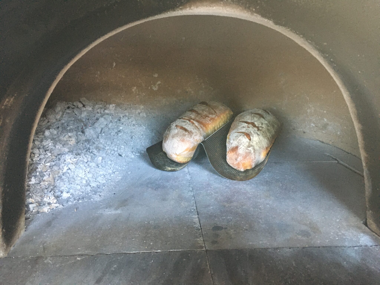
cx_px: 190
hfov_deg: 61.7
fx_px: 318
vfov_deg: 48.2
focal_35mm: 29
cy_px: 142
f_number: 2.2
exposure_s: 1/15
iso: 250
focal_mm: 4.15
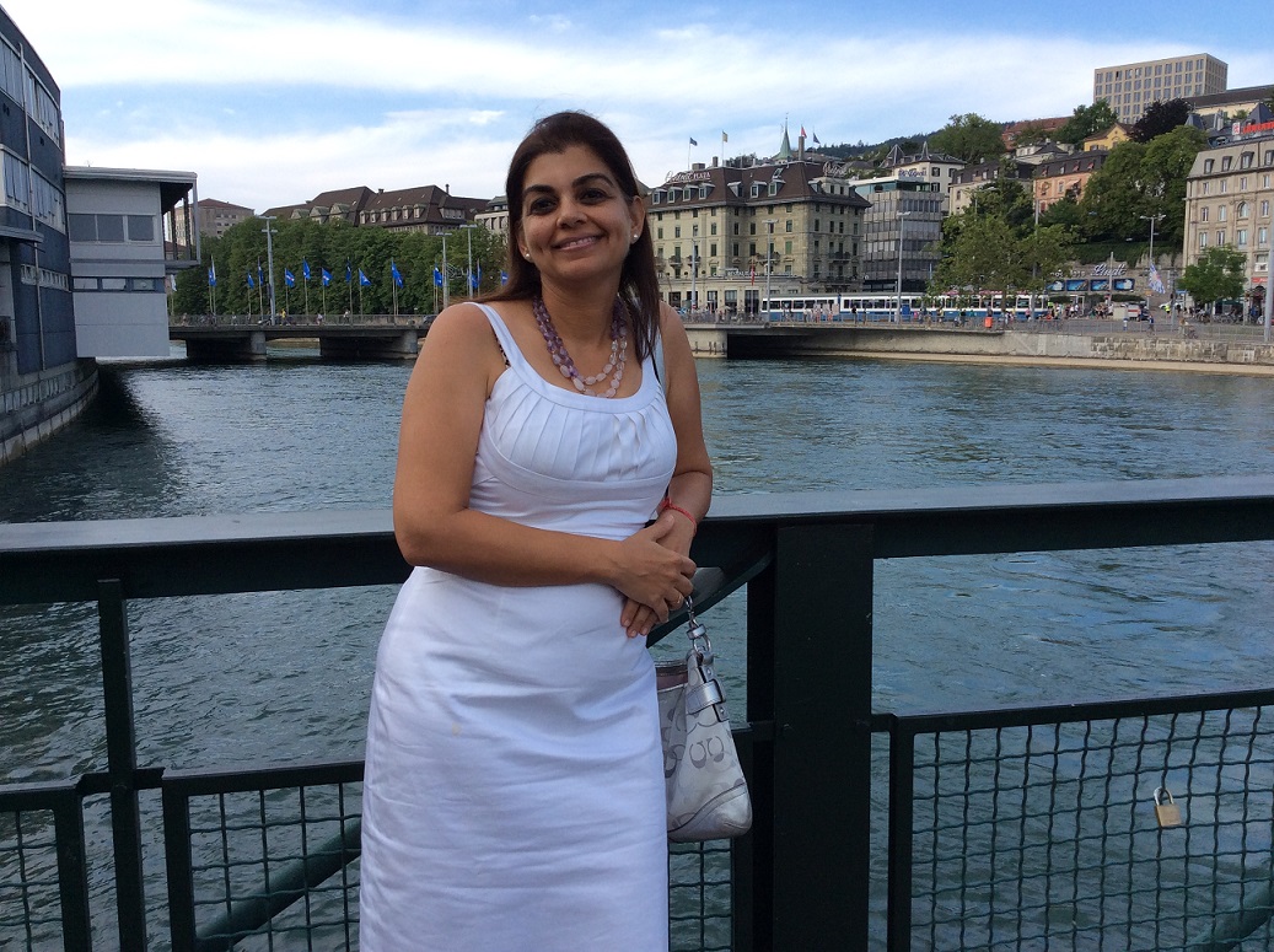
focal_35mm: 33
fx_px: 1213
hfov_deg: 55.4
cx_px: 637
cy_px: 476
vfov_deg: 42.9
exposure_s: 1/608
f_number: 2.4
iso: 32
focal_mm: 3.3
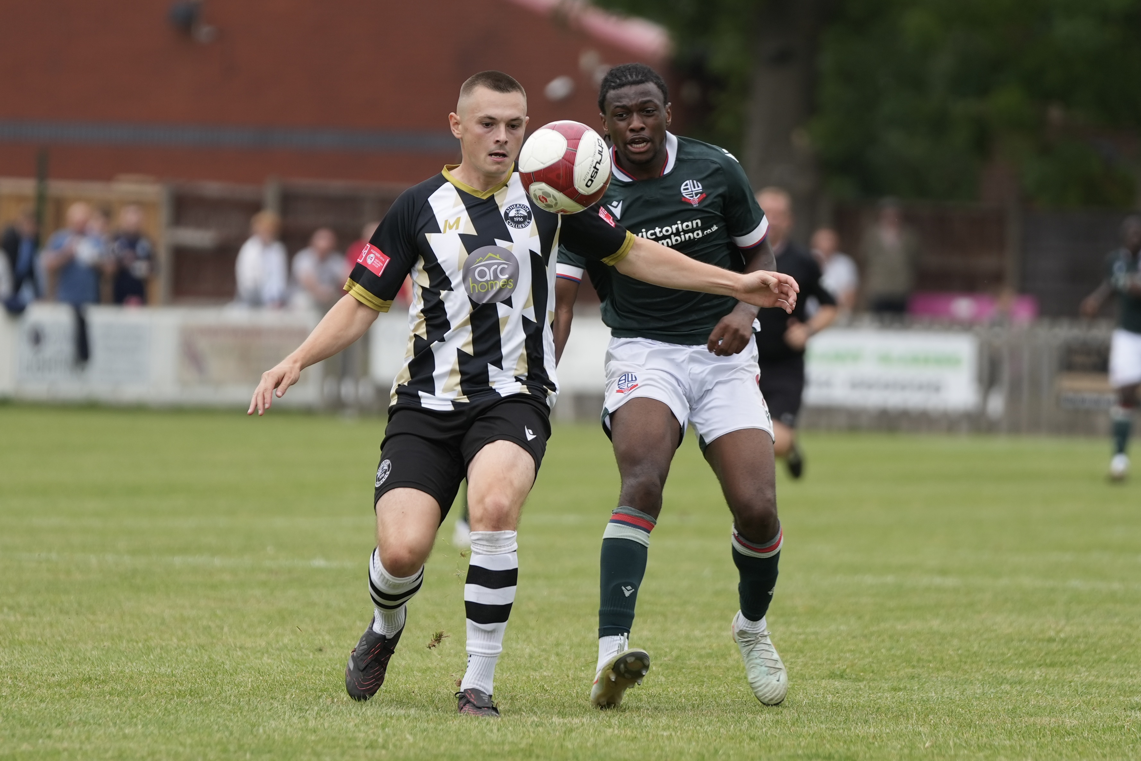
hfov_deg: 10.3
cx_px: 570
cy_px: 380
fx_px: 6338
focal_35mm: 200
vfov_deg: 6.9
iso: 200
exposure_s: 1/1600
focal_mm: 200
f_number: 2.8
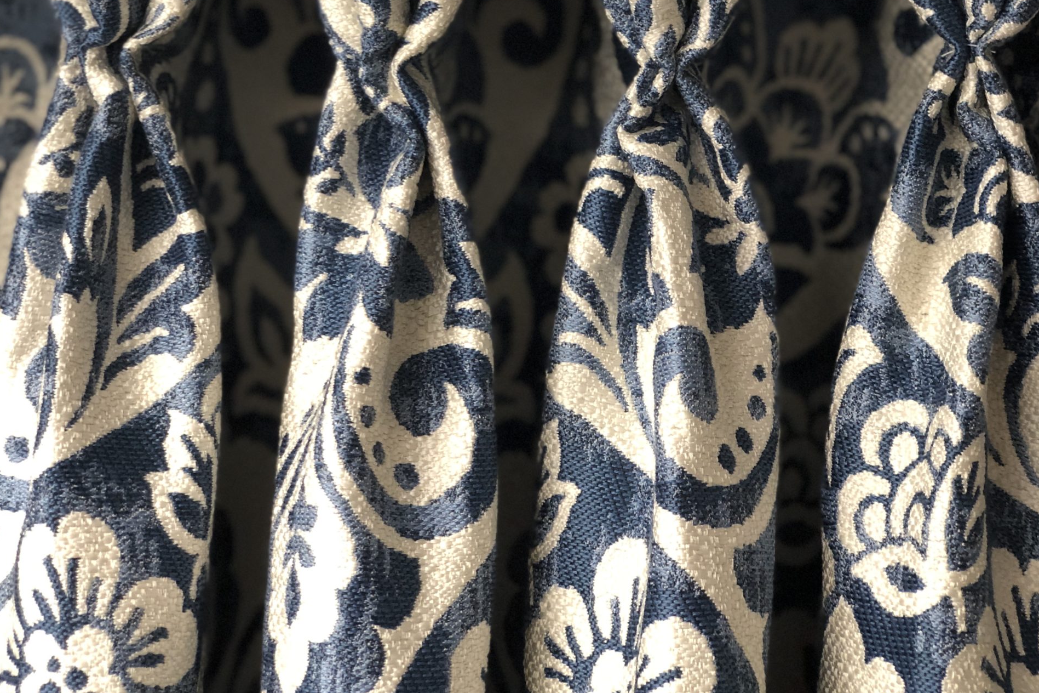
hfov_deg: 27.7
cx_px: 523
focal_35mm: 73
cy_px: 36
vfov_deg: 18.3
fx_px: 2106
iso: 100
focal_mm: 6
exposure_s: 1/40
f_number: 2.4
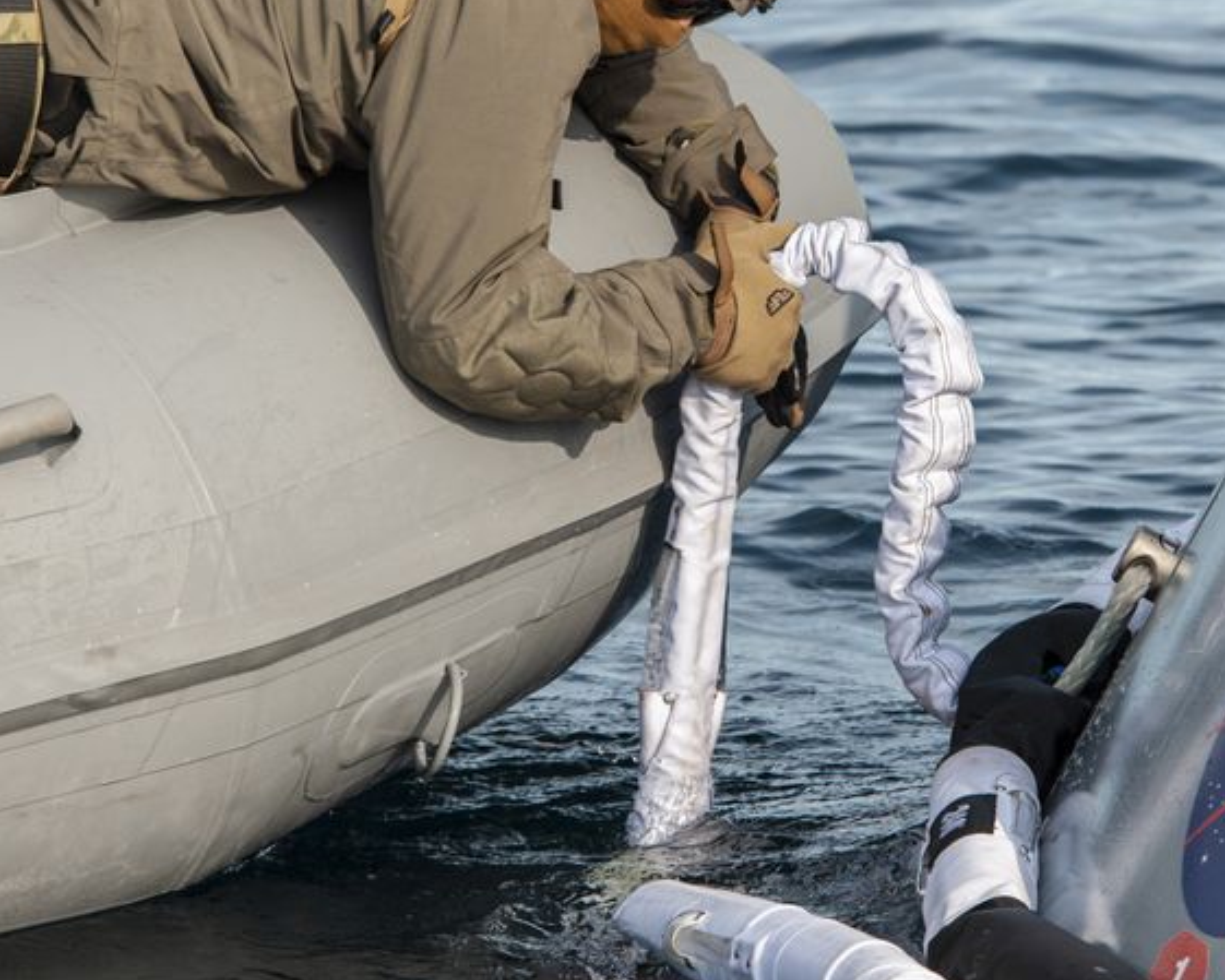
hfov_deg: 4.9
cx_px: 784
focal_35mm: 394
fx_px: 14287
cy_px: 246
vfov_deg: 3.9
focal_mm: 230
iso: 500
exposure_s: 1/800
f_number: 9
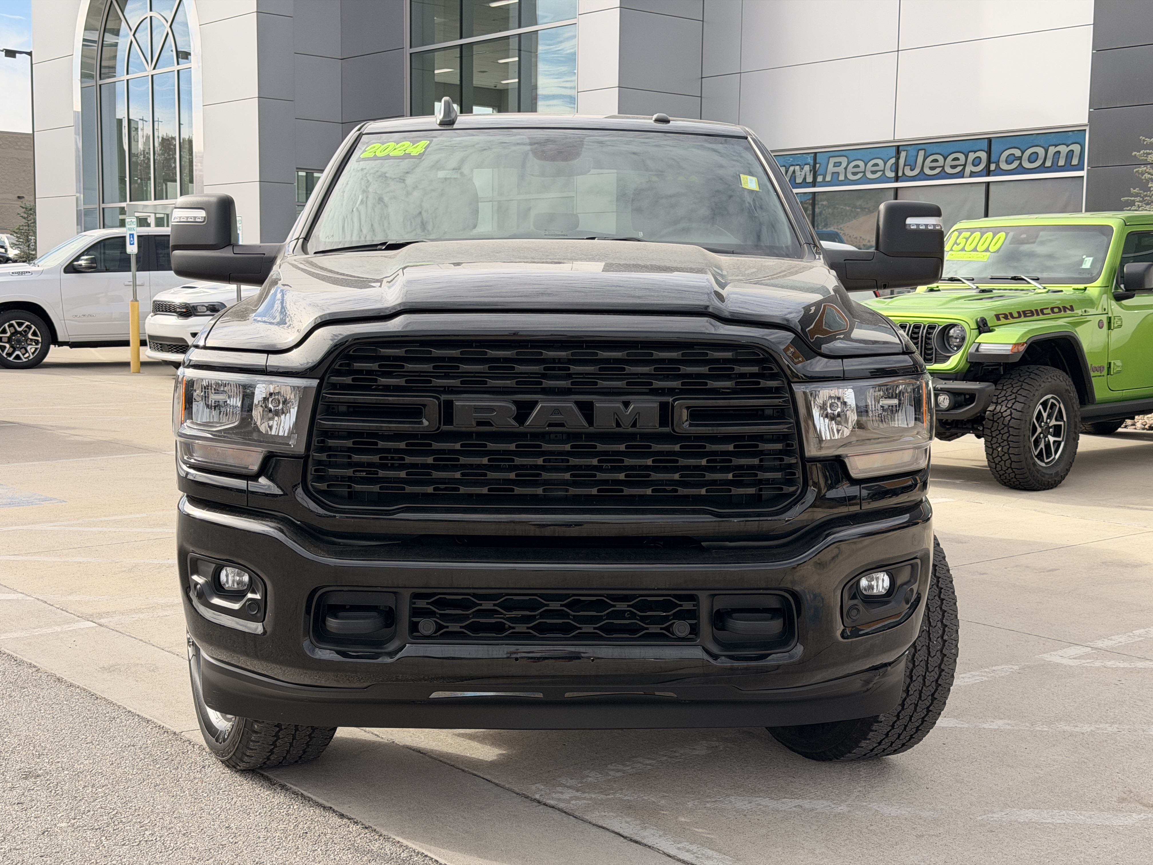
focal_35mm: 48
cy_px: 432
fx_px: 1599
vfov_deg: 30.3
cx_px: 576
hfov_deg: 39.7
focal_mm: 6.76
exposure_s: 1/2976
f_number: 1.78
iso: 80
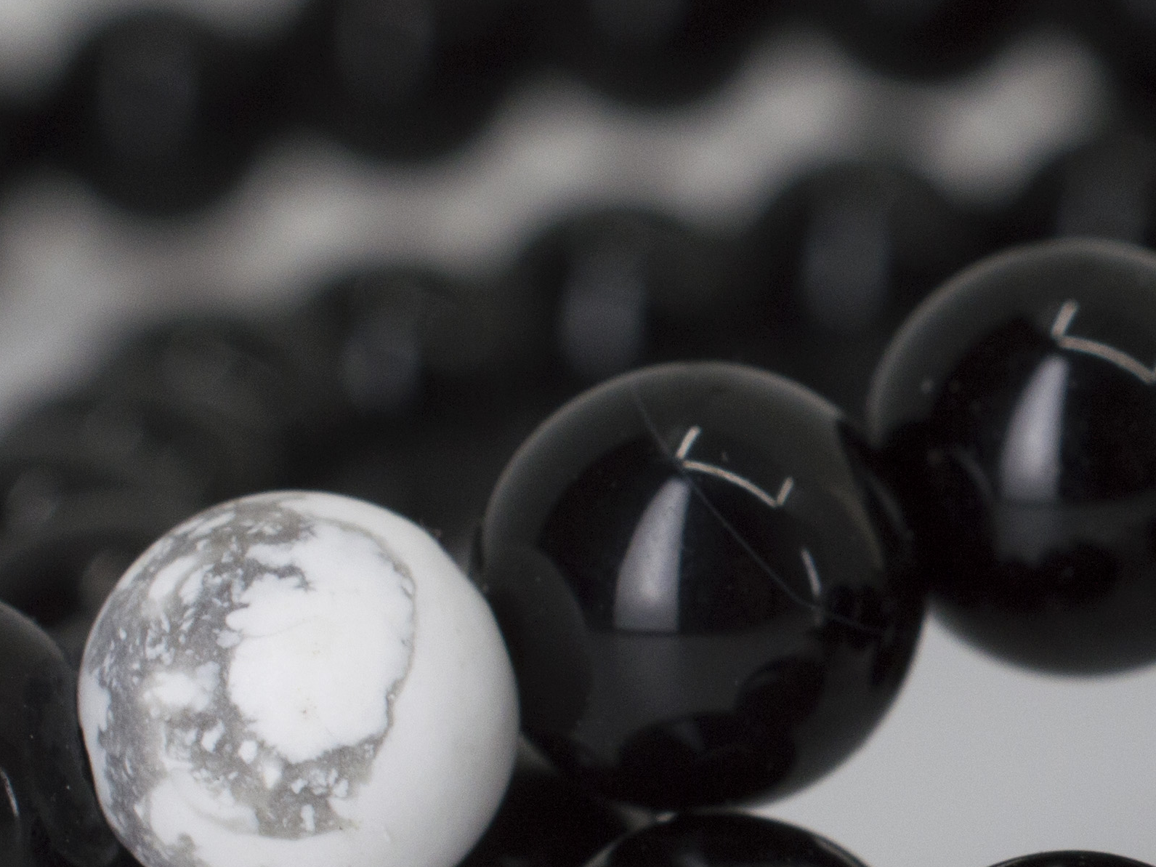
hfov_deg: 8.9
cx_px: 1697
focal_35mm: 218
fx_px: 7280
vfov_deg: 6.8
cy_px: 743
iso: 400
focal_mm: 40
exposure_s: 1/250
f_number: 14
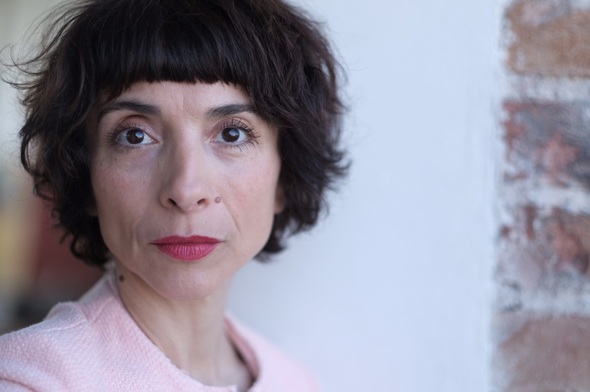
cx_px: 295
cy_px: 196
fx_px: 1376
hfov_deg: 24.2
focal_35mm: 84
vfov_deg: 16.2
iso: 200
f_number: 1.2
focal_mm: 56
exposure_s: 1/1700
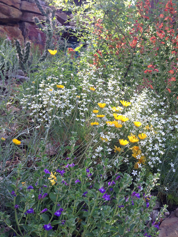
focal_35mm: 45
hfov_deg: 30.8
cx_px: 157
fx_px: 309
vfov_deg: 42.1
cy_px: 120
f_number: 2.4
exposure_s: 1/164
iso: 50
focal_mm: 4.12
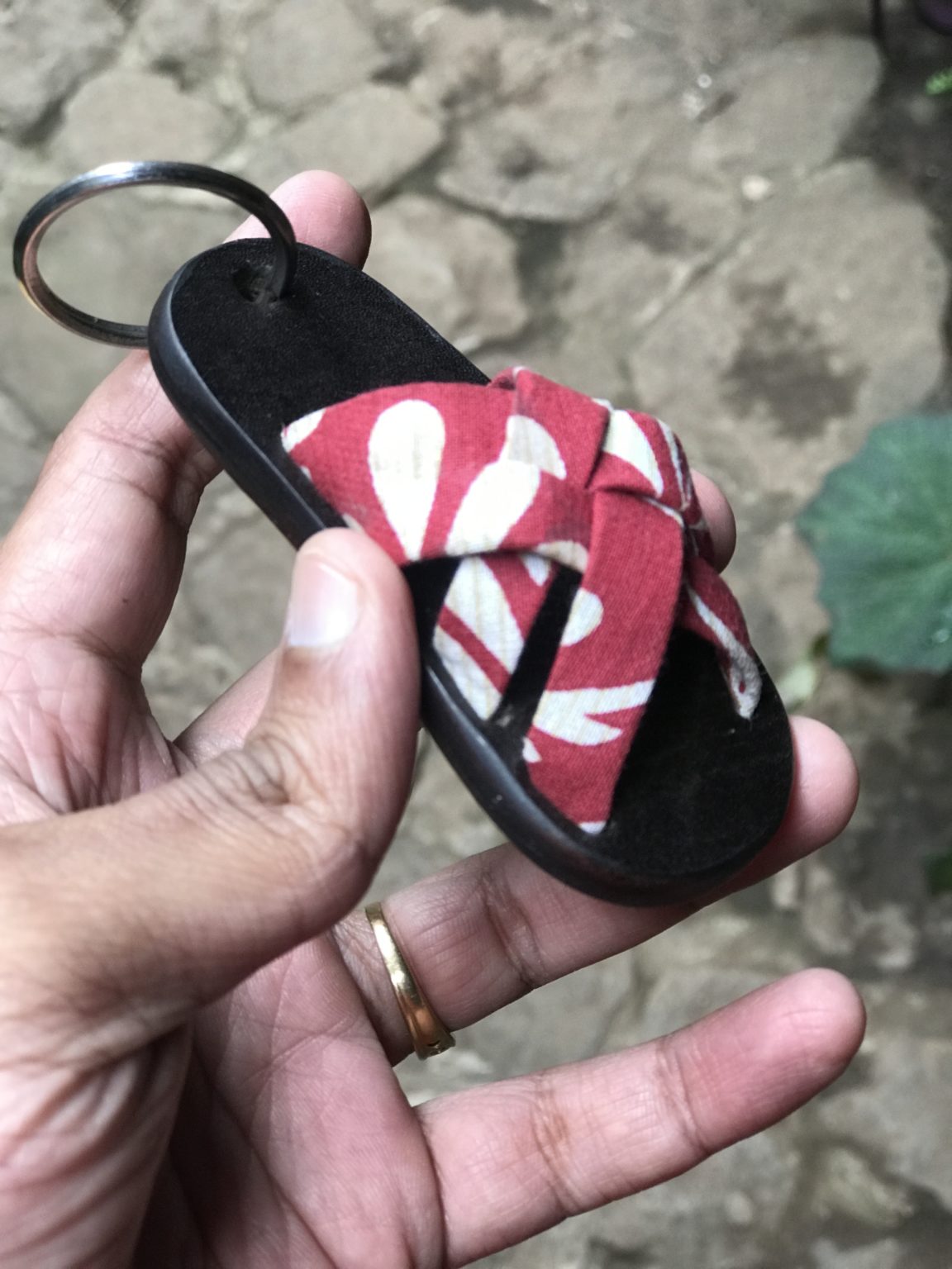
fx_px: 2090
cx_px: 476
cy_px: 634
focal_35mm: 57
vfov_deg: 33.8
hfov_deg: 25.7
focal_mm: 6.6
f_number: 2.8
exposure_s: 1/50
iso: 80
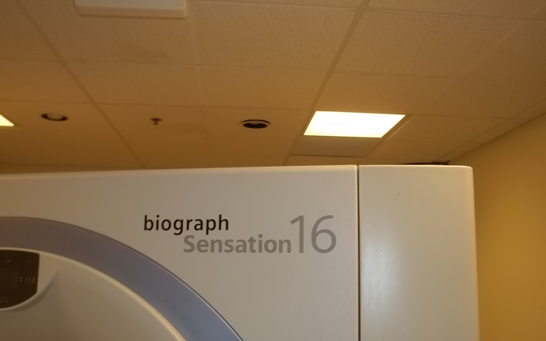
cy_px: 201
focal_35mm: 36
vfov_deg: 35.2
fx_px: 536
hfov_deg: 54.0
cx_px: 277
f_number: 3.3
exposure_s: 1/30
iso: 64
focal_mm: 5.9
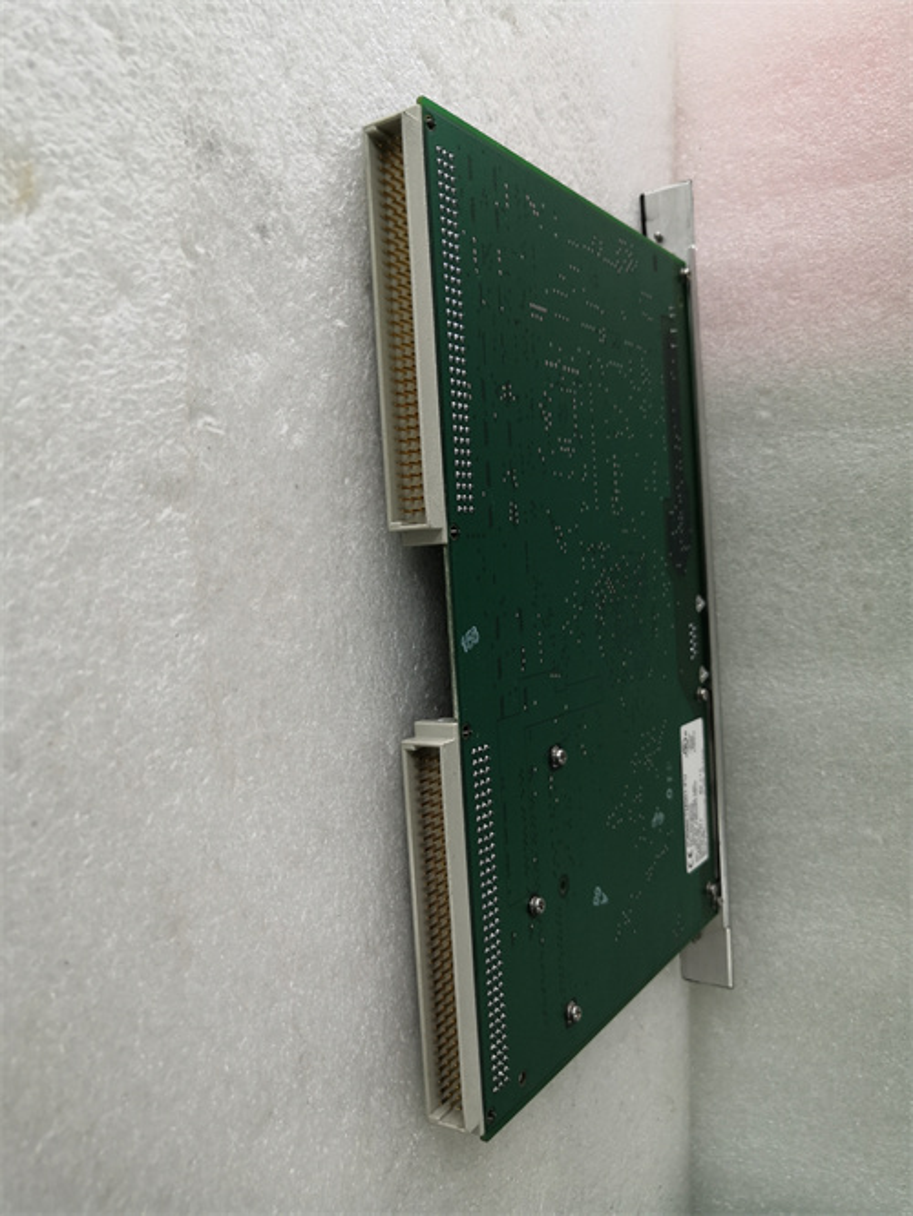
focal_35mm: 27
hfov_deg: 51.4
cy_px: 608
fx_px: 949
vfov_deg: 65.3
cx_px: 456
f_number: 1.8
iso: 64
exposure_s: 1/100
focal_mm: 3.95
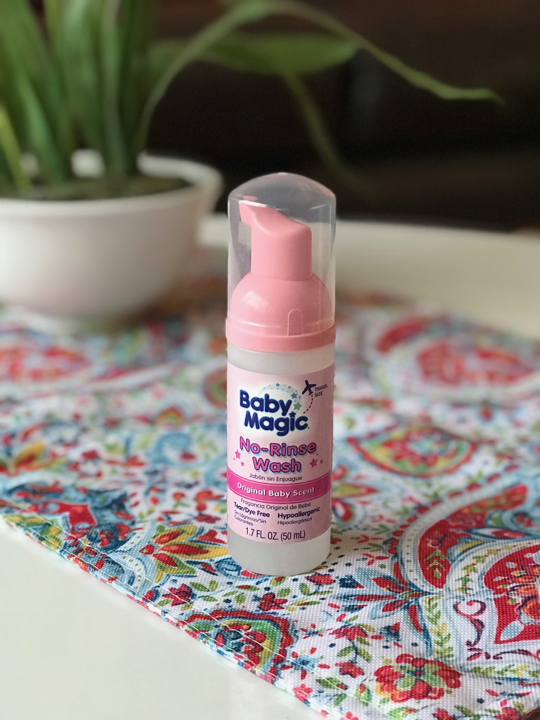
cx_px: 270
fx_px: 1186
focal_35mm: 57
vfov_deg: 33.8
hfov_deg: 25.7
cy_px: 360
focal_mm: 6.6
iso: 640
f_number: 2.8
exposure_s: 1/60
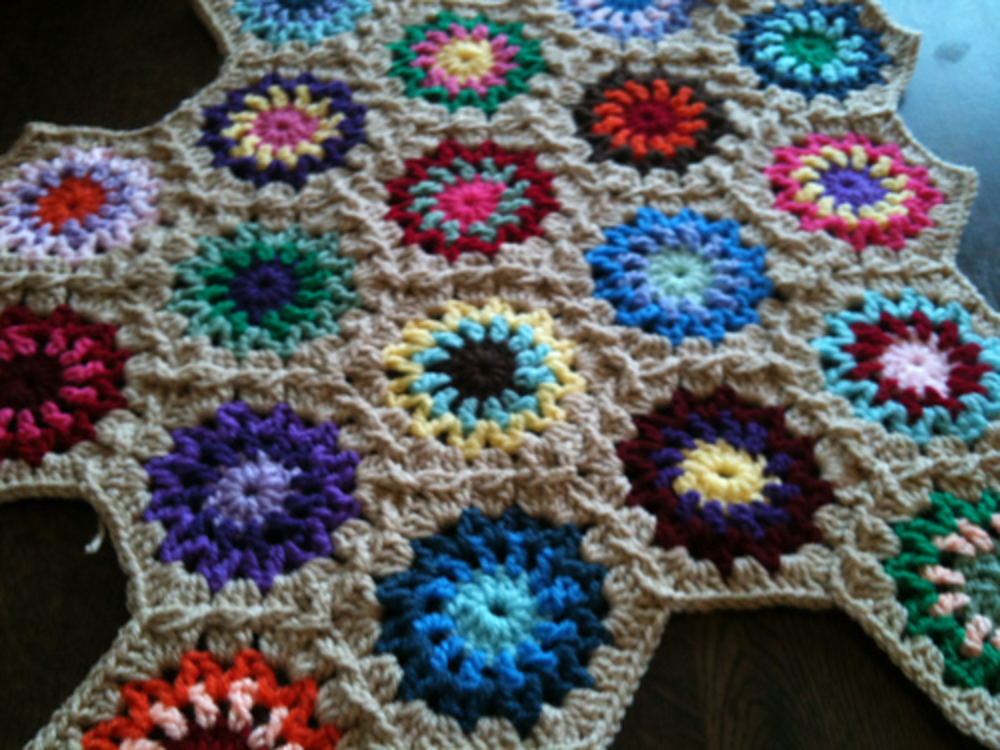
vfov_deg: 40.7
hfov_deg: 52.6
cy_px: 375
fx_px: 1011
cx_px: 500
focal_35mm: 35
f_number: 2.8
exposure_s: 1/20
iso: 80
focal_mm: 3.85
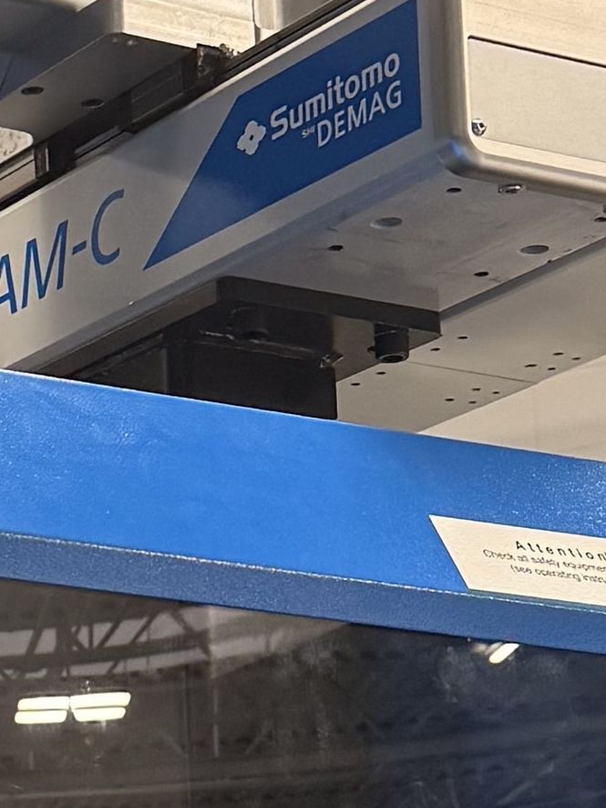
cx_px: -247
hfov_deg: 9.5
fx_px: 3546
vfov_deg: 12.7
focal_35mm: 152
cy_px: 905
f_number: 1.78
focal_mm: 6.76
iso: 160
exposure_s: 1/60
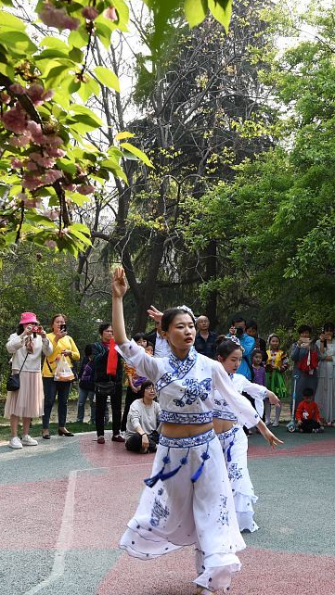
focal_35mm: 47
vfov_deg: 43.7
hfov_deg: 24.9
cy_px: 319
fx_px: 742
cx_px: 279
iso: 200
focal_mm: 24
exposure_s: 1/160
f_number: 6.3
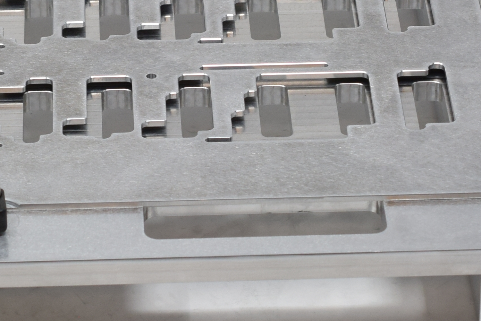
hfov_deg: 33.4
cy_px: 160
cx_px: 240
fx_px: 802
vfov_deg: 22.6
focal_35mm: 60
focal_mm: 40
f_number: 6.3
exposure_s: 1/160
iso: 400
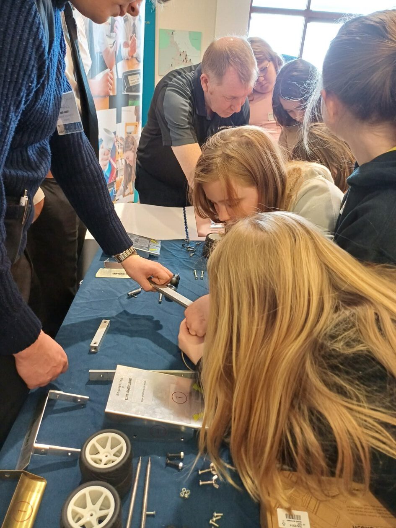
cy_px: 264
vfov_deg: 69.4
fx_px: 381
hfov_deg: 54.9
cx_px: 198
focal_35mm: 25
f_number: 1.8
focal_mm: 4.65
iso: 400
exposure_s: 1/25
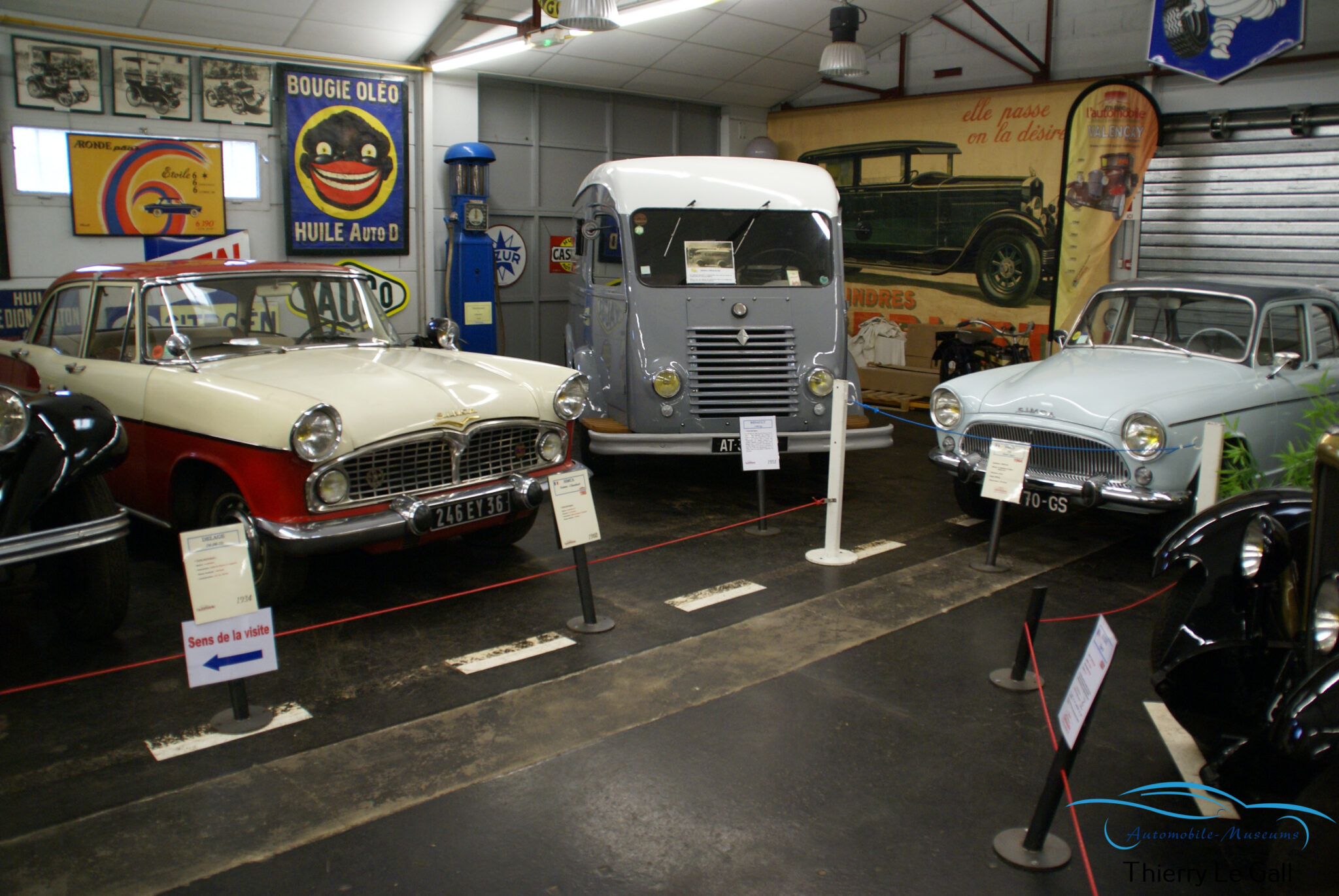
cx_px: 670
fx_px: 1005
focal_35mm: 27
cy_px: 448
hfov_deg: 67.3
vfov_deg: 48.1
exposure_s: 1/30
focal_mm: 18
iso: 250
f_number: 3.5
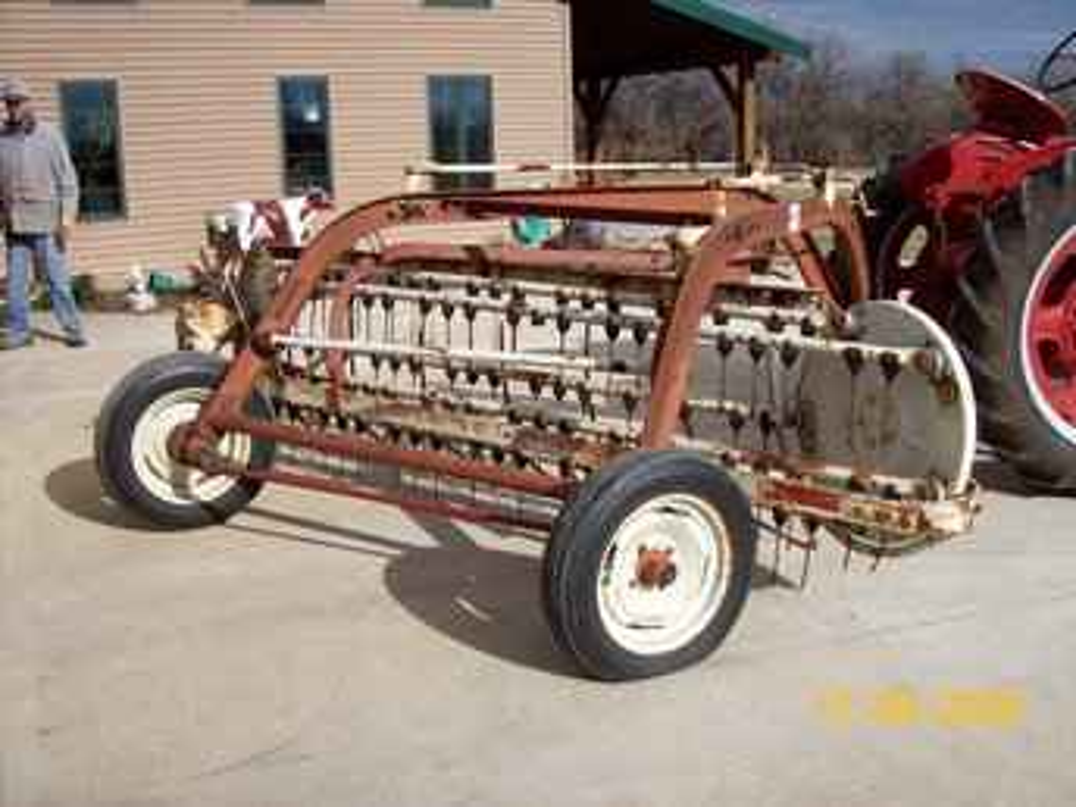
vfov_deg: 39.7
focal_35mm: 36
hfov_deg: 51.4
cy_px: 404
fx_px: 1119
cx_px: 538
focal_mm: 6
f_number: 4.8
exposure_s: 1/1277
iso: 80
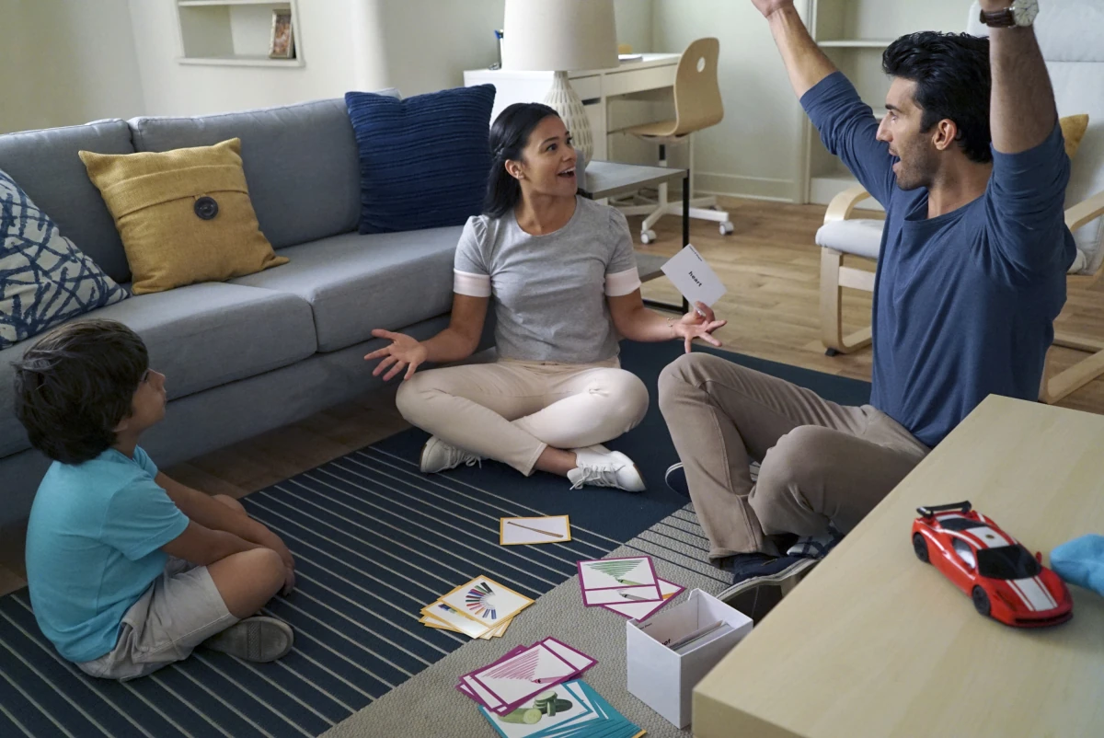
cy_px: 369
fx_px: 1013
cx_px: 552
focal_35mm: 33
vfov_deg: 40.0
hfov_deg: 57.2
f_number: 4
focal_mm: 33
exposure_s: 1/125
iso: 8000
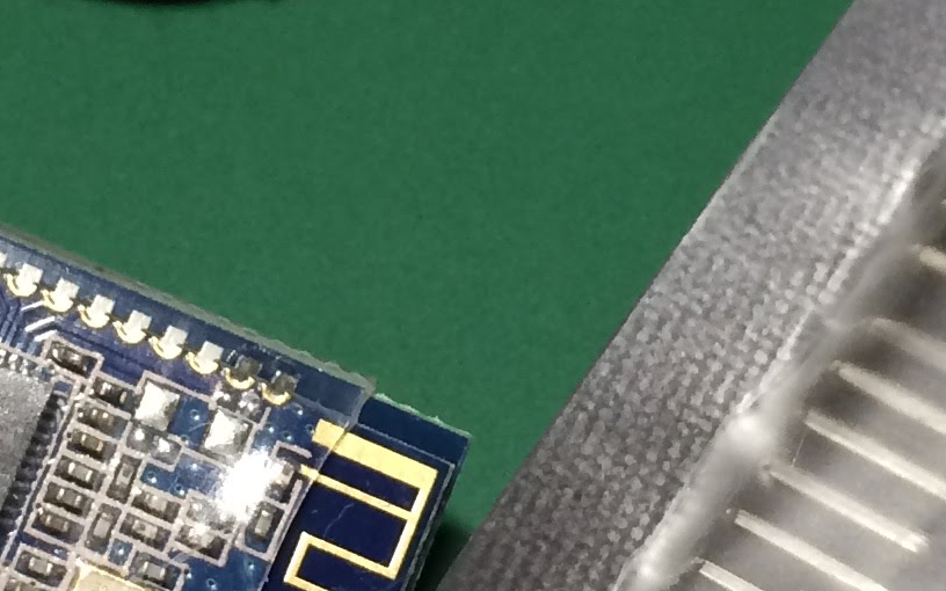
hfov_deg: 16.9
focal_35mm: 123
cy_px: 240
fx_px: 3171
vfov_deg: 10.6
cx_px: 252
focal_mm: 4.15
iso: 100
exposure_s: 1/30
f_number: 2.2
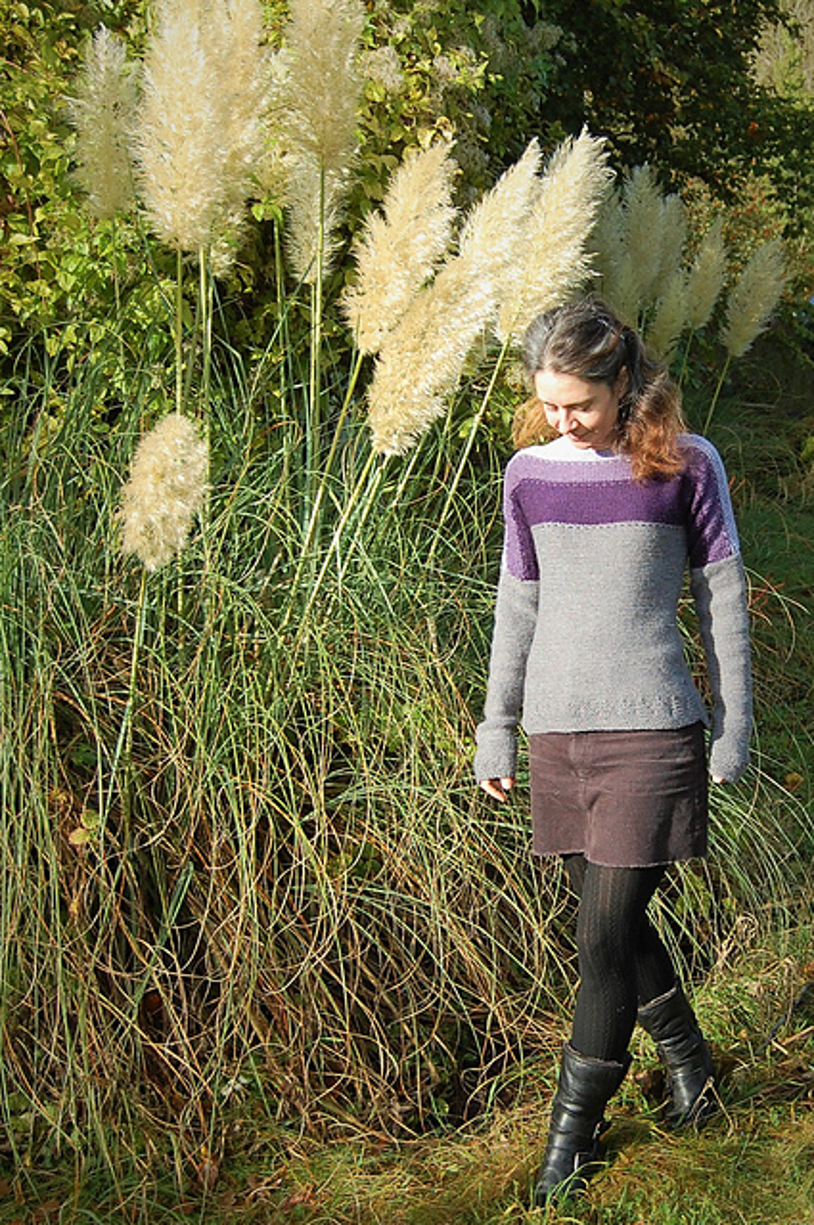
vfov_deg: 55.2
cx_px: 407
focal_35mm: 34
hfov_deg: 38.3
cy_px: 612
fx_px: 1173
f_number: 4
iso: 320
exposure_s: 1/1000
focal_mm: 23
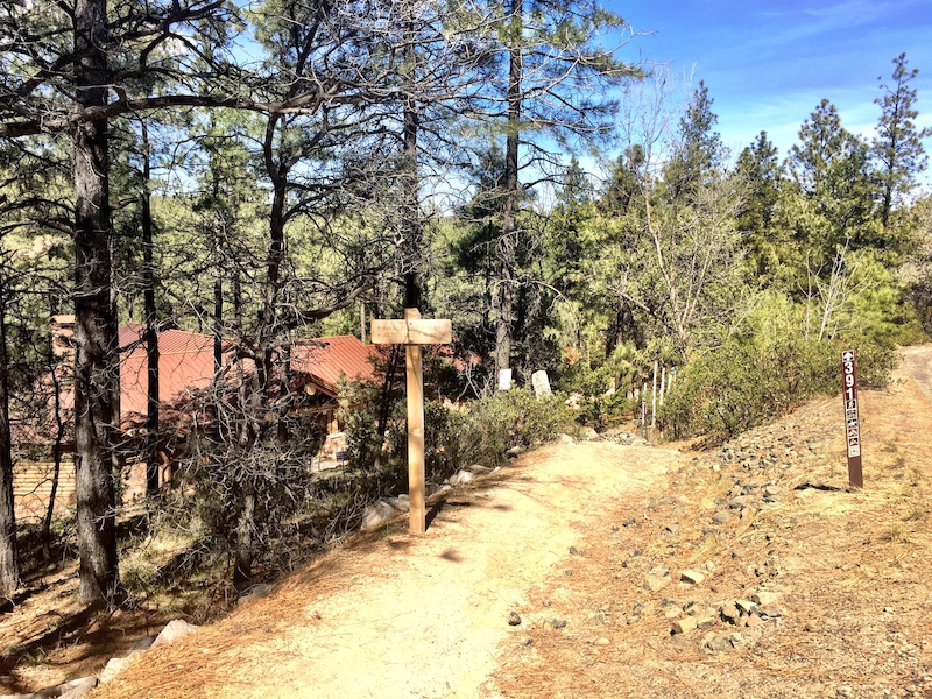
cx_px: 466
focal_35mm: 29
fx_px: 781
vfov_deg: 48.2
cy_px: 350
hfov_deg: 61.7
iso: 32
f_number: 2.2
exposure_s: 1/719
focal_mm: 4.15
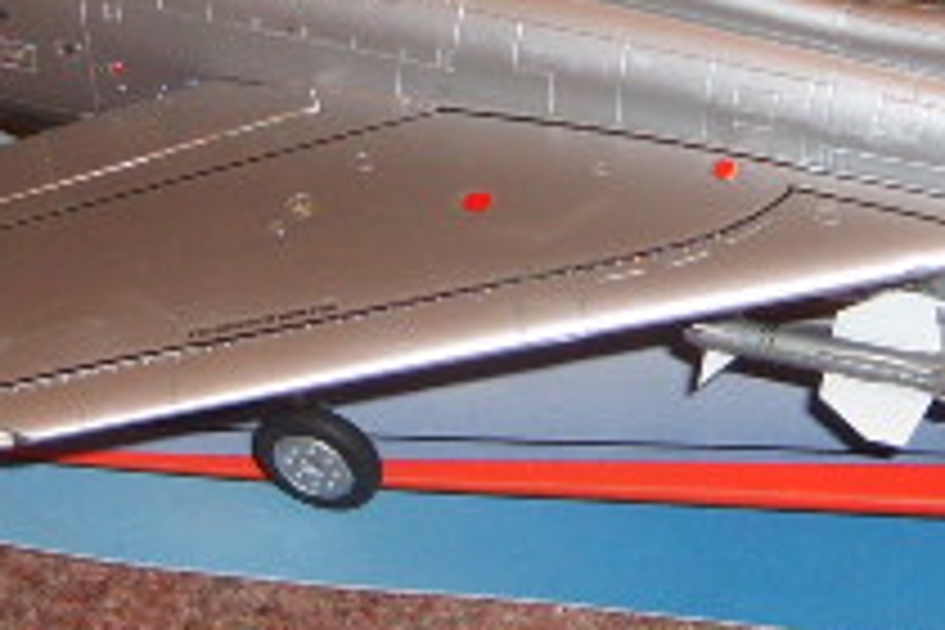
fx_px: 2914
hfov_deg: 18.4
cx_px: 634
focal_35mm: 111
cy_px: 122
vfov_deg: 12.3
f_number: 2.8
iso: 100
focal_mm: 5.8
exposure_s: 1/45
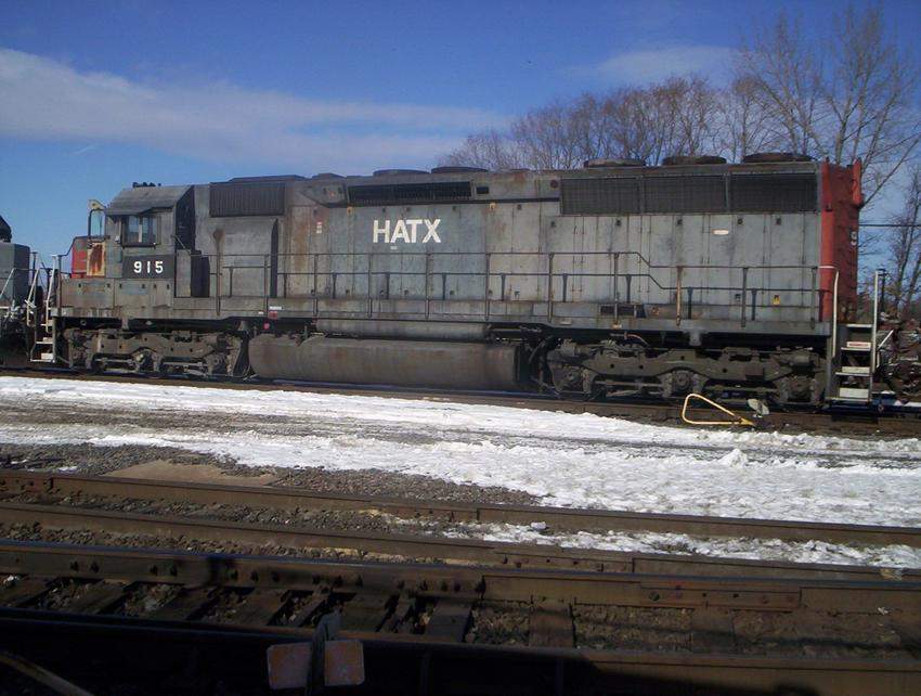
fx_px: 1014
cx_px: 460
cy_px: 348
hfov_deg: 48.9
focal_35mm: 38
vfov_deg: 37.9
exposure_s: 1/1949
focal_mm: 4.99
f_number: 4.5
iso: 100
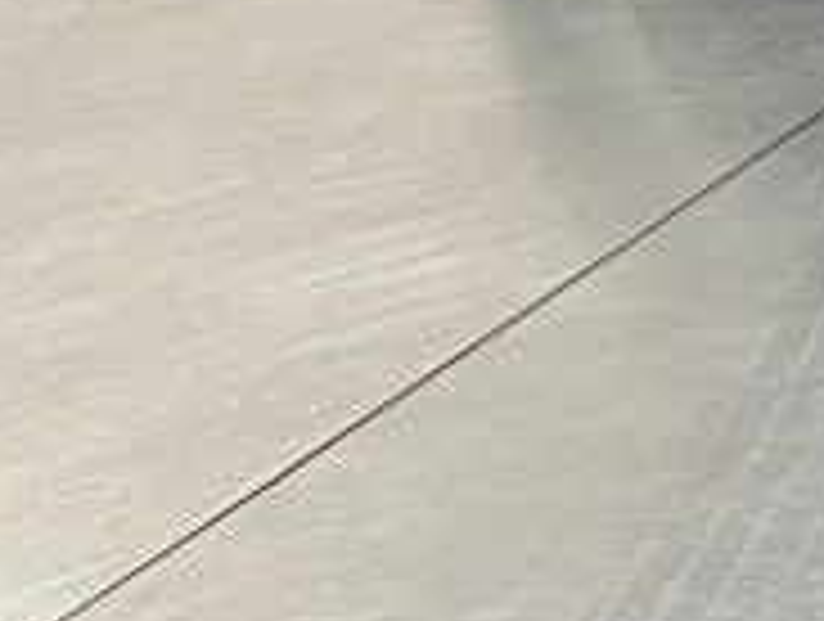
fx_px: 3196
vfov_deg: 10.2
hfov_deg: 11.3
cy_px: -644
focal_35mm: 134
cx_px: 2184
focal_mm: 6.86
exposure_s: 1/60
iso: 320
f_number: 1.78
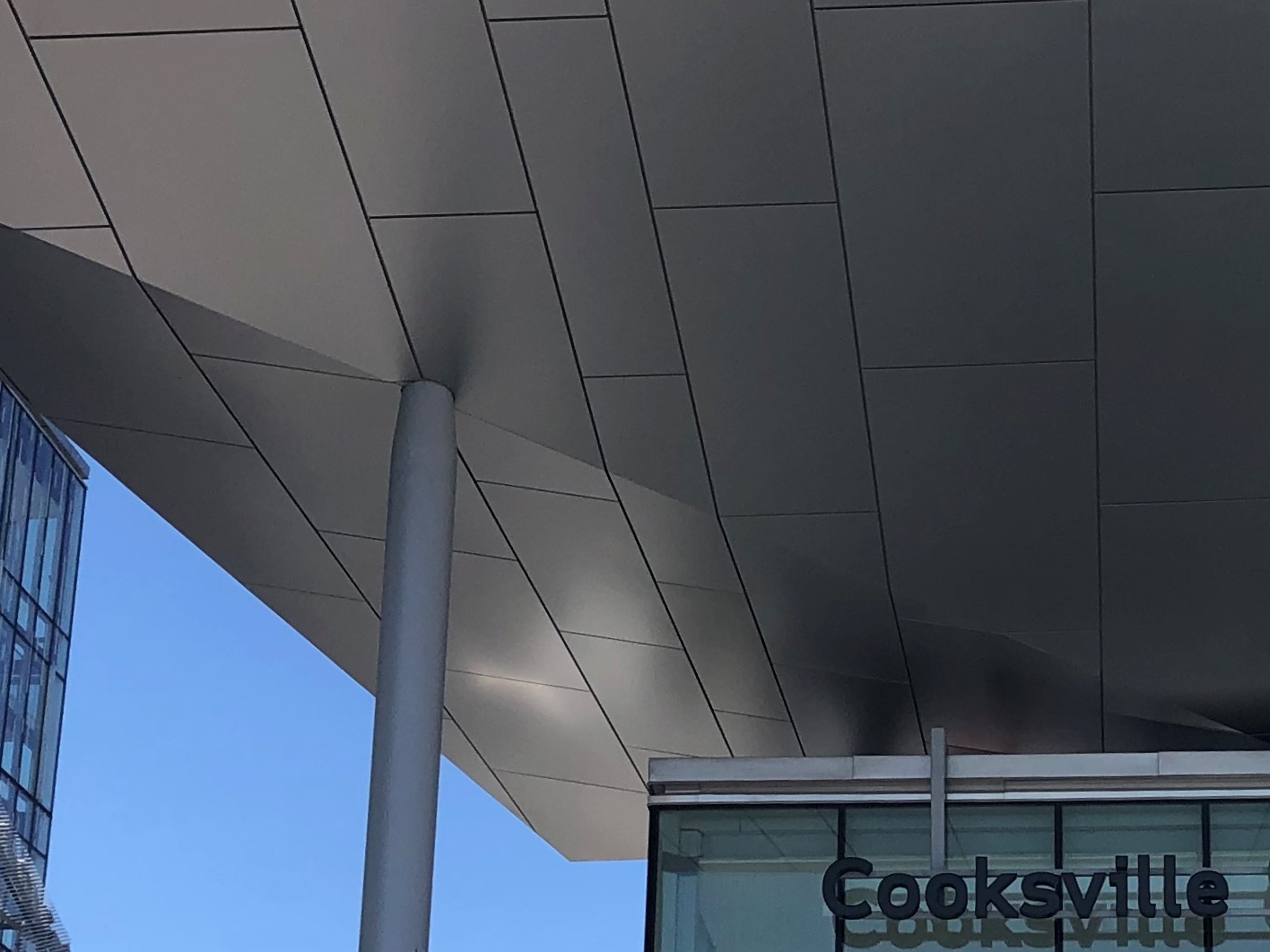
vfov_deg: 18.7
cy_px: 903
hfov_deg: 24.8
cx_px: 1083
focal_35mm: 77
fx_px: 2825
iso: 20
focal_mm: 3.99
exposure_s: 1/1548
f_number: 1.8
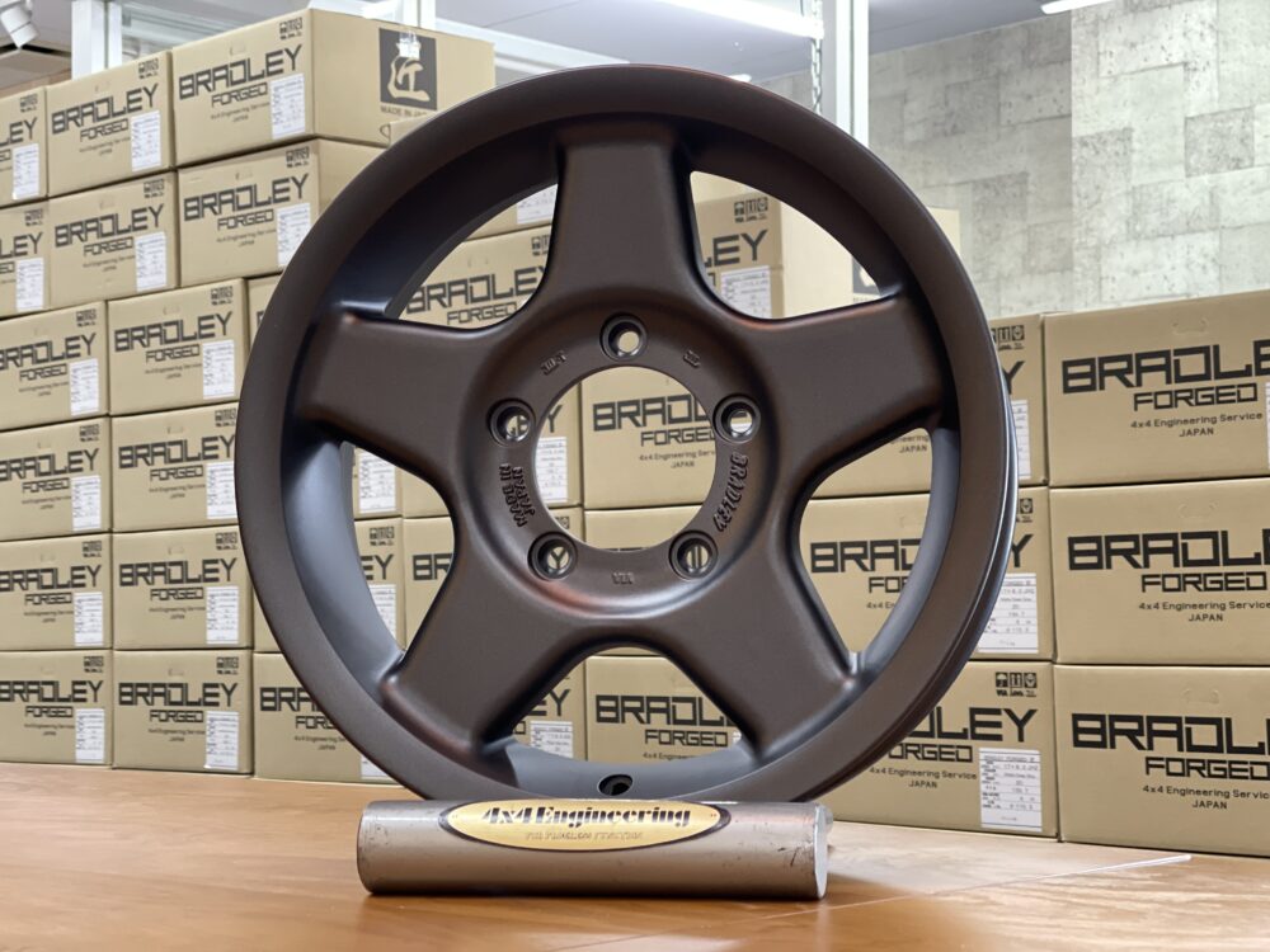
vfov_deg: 22.9
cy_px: 476
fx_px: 2348
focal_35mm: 64
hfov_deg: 30.3
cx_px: 635
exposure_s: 1/40
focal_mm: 7.5
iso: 320
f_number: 2.2
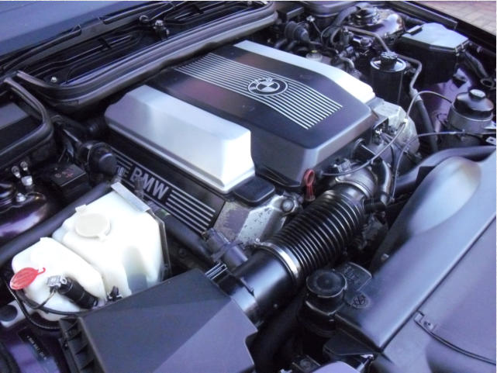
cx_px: 248
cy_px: 186
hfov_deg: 49.0
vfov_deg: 37.7
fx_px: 546
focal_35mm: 38
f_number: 2.8
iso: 800
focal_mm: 6.2
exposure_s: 1/125
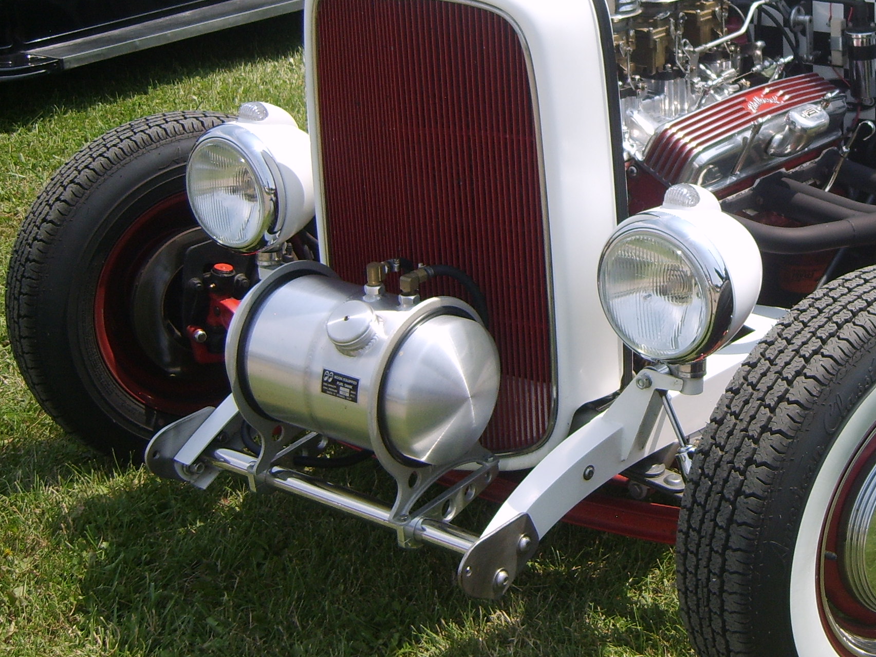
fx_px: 1696
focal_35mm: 67
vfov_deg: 21.8
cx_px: 765
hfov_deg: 28.0
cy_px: 176
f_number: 2.8
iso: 50
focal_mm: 7.4
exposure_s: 1/1000
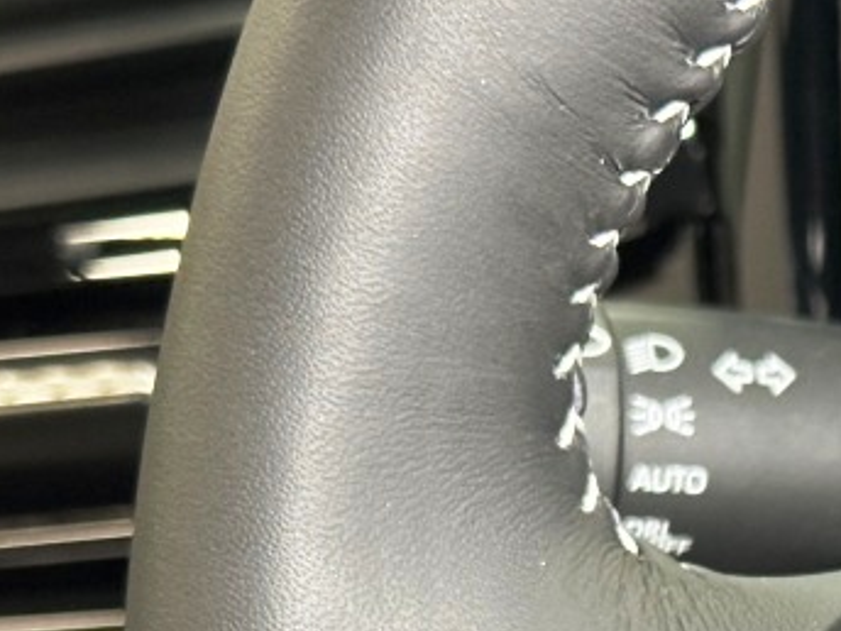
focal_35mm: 143
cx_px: 1010
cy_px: 876
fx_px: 3474
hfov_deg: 13.4
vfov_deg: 10.1
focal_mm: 6.86
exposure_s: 1/30
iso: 500
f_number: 1.78
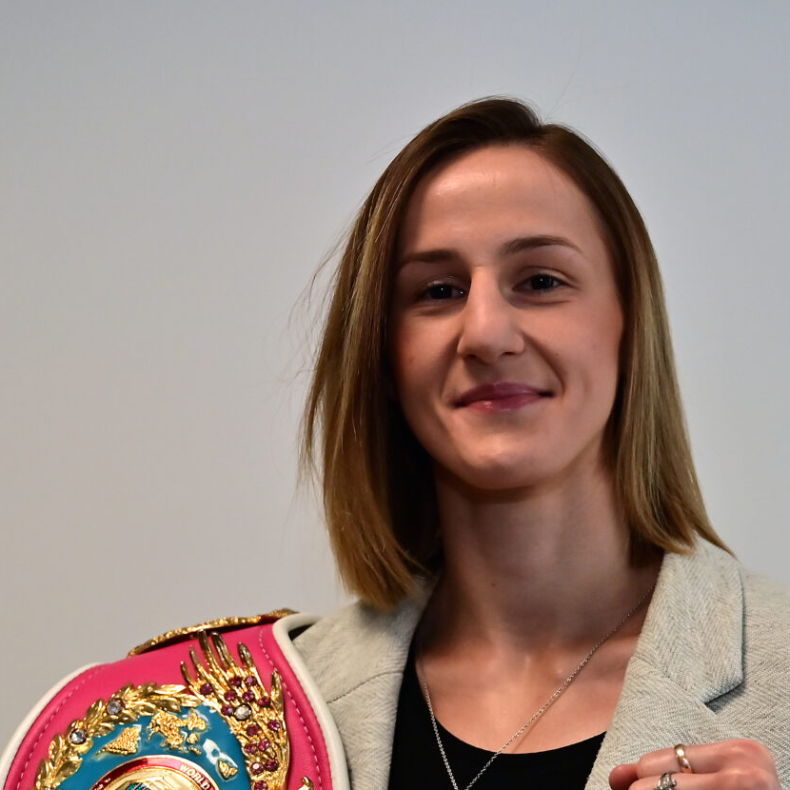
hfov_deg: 26.4
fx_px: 1678
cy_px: 648
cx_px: 501
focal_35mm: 65
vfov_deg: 25.9
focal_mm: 31
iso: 1000
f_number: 5
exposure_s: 1/60
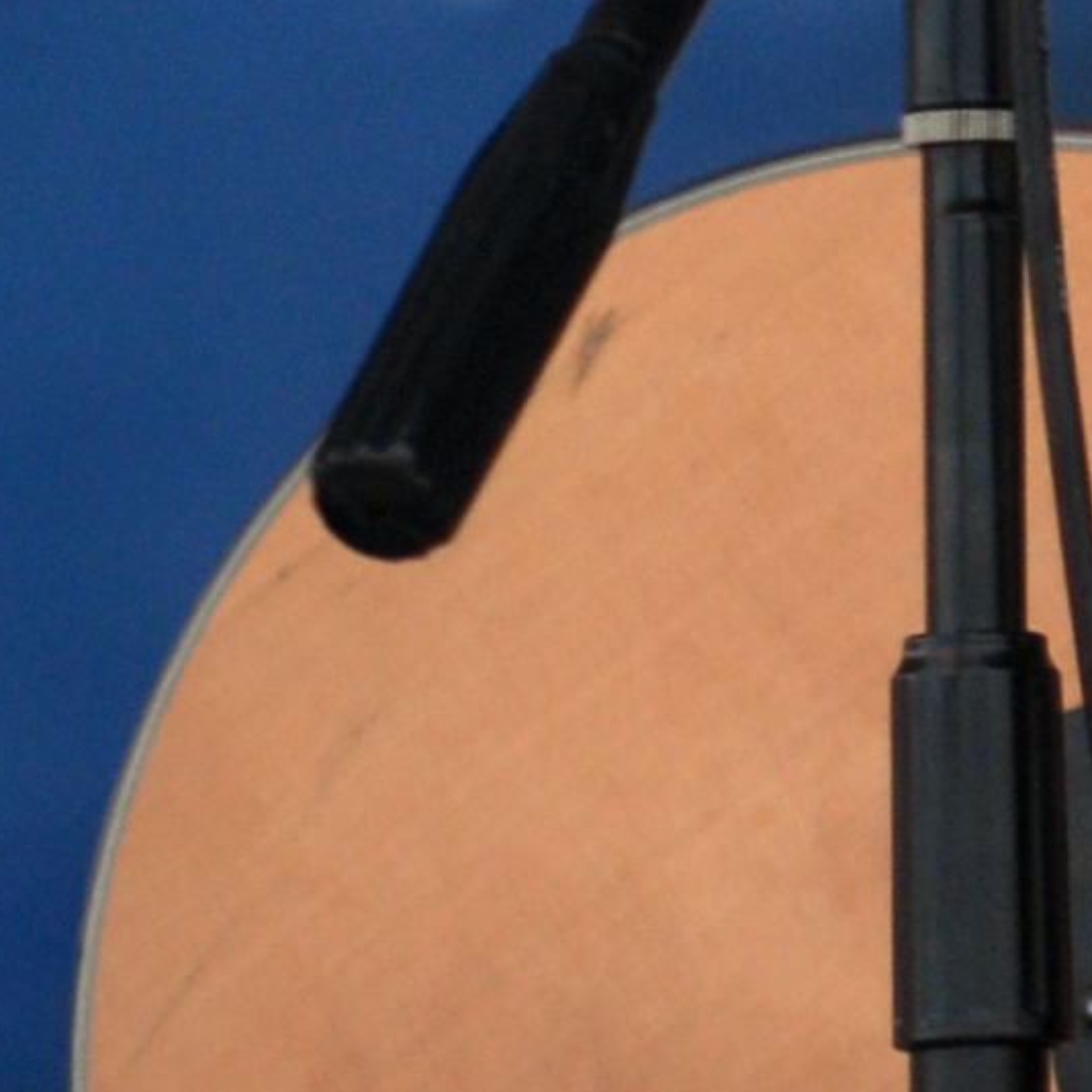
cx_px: 2491
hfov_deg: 1.2
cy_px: -2133
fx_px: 52822
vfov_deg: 1.2
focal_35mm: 1480
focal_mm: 160
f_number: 2.8
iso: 200
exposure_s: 1/800
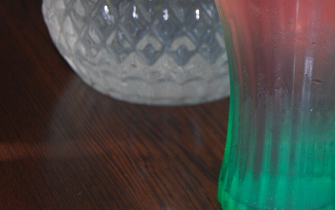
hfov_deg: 19.3
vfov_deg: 12.3
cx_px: 302
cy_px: 32
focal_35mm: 106
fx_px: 968
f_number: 4.8
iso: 400
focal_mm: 35
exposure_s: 1/60
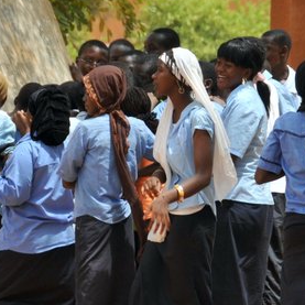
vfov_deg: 2.5
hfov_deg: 2.5
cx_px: 231
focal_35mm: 706
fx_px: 7038
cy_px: 133
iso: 200
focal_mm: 150
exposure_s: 1/250
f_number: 8
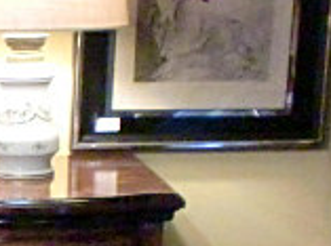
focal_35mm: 143
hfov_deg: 12.5
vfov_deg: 10.1
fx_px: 1364
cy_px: 313
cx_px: -283
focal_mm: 6.3
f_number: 3.1
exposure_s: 1/60
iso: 1250
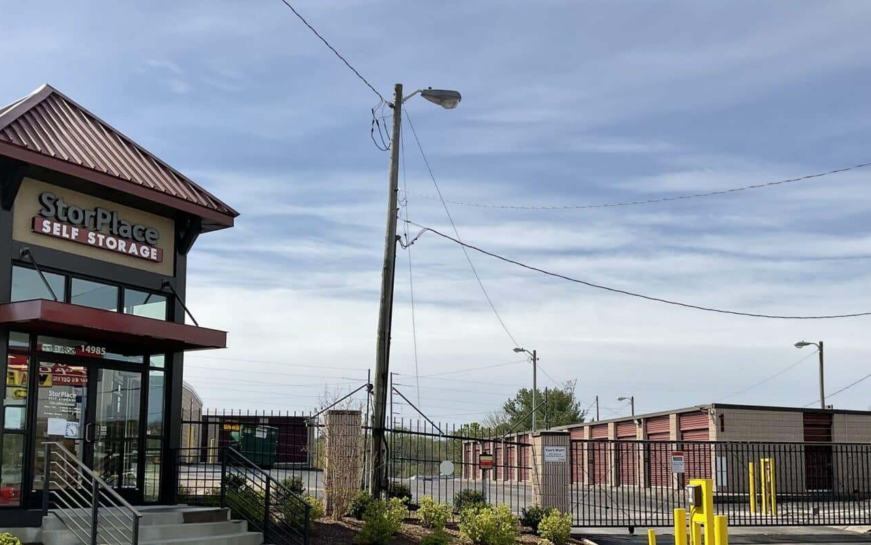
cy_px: 387
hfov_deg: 52.7
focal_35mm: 37
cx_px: 451
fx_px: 878
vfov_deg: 34.0
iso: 16
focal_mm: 3
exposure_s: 1/2959
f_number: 1.8
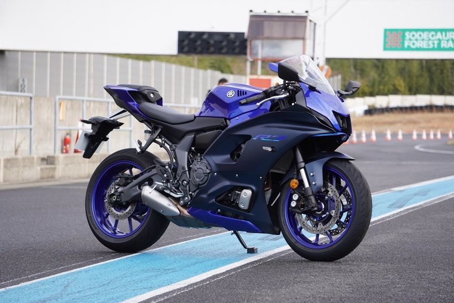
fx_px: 2100
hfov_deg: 12.3
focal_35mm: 166
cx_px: 227
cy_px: 152
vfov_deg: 8.2
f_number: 5.6
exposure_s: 1/200
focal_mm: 111
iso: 160
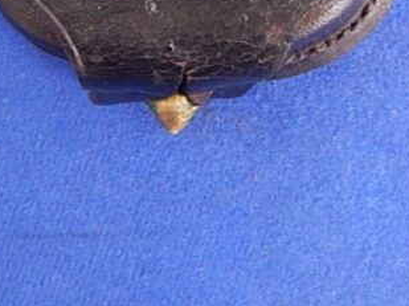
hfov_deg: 26.7
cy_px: -158
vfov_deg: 17.9
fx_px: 862
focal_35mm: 73
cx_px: 193
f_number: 3
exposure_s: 1/8
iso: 560
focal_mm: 4
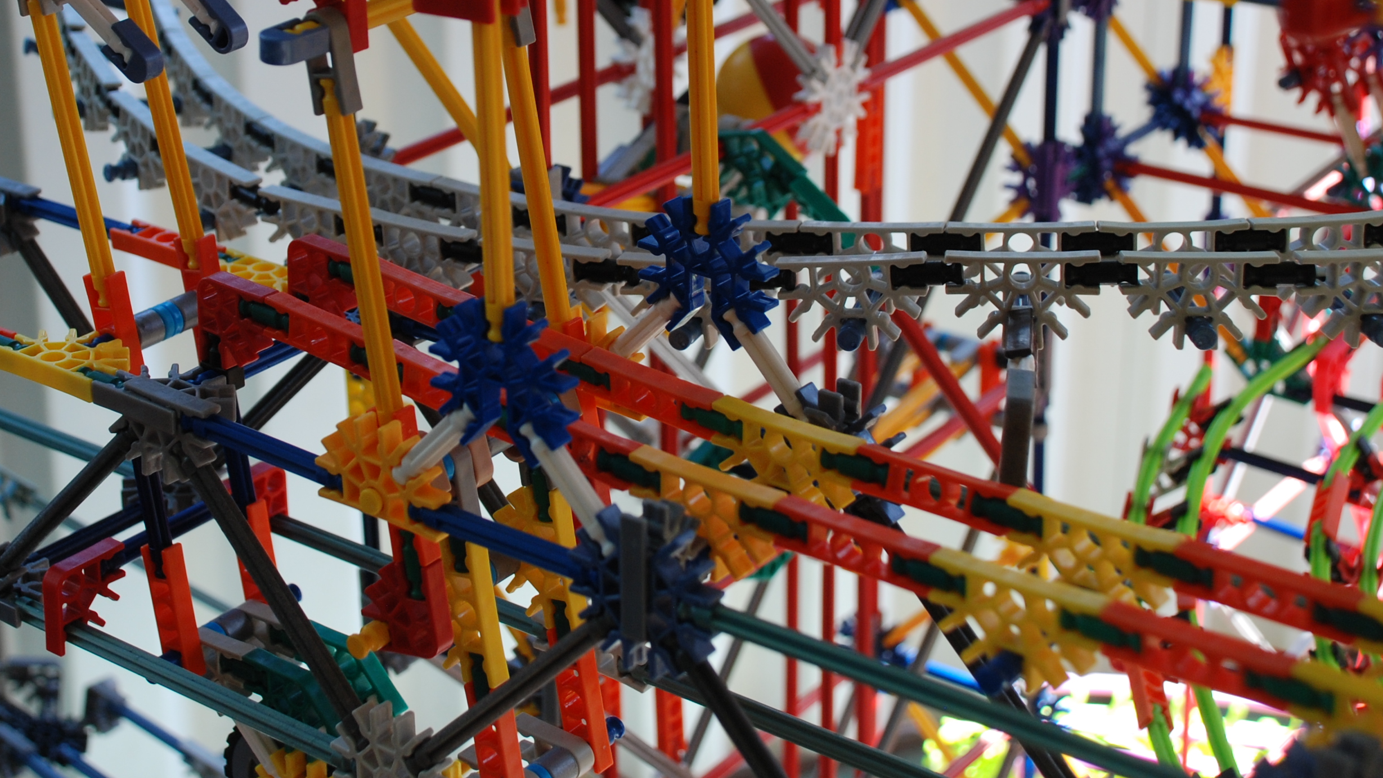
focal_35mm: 77
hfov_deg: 27.5
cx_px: 565
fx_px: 2818
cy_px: 170
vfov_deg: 15.6
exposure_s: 1/60
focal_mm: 31
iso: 200
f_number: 4.2
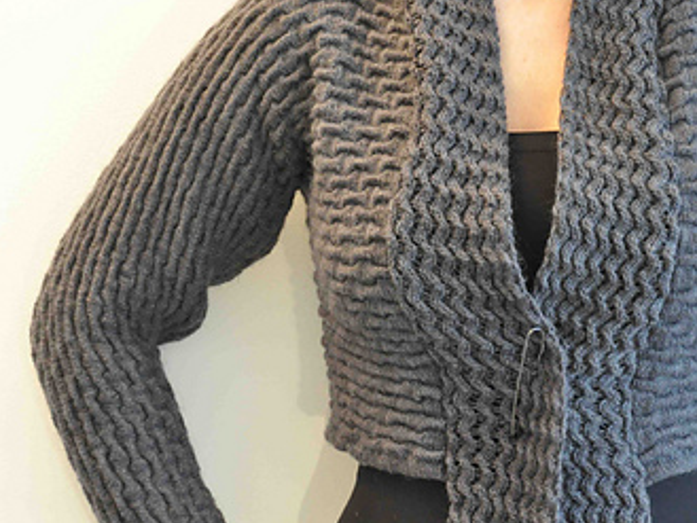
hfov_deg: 10.0
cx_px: 350
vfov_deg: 7.5
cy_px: 294
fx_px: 3968
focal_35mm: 197
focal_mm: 90
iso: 2000
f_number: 5.6
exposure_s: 1/15
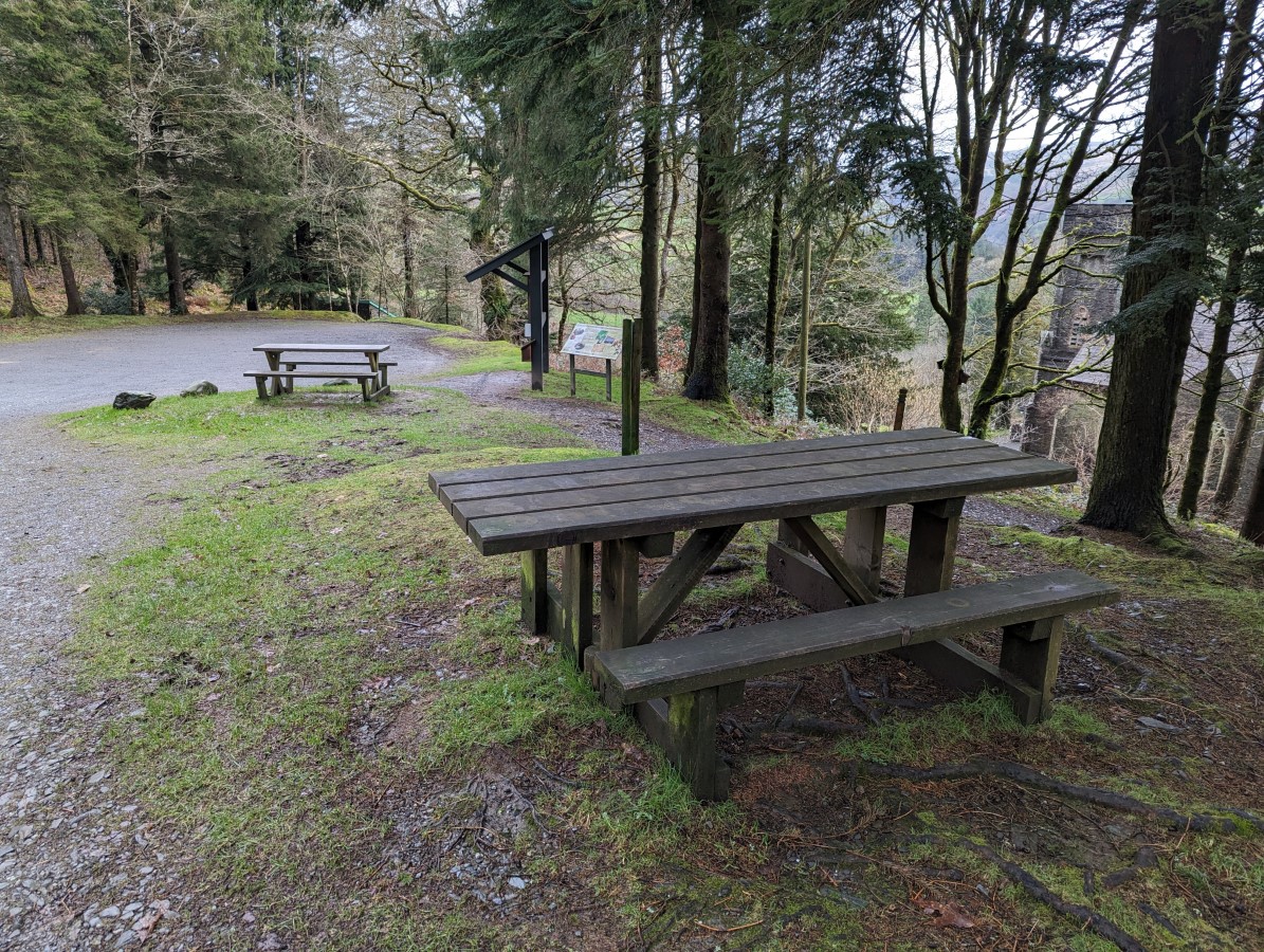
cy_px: 476
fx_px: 878
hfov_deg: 71.5
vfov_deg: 56.9
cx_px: 632
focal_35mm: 24
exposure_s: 1/30
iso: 45
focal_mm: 6.81
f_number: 1.85
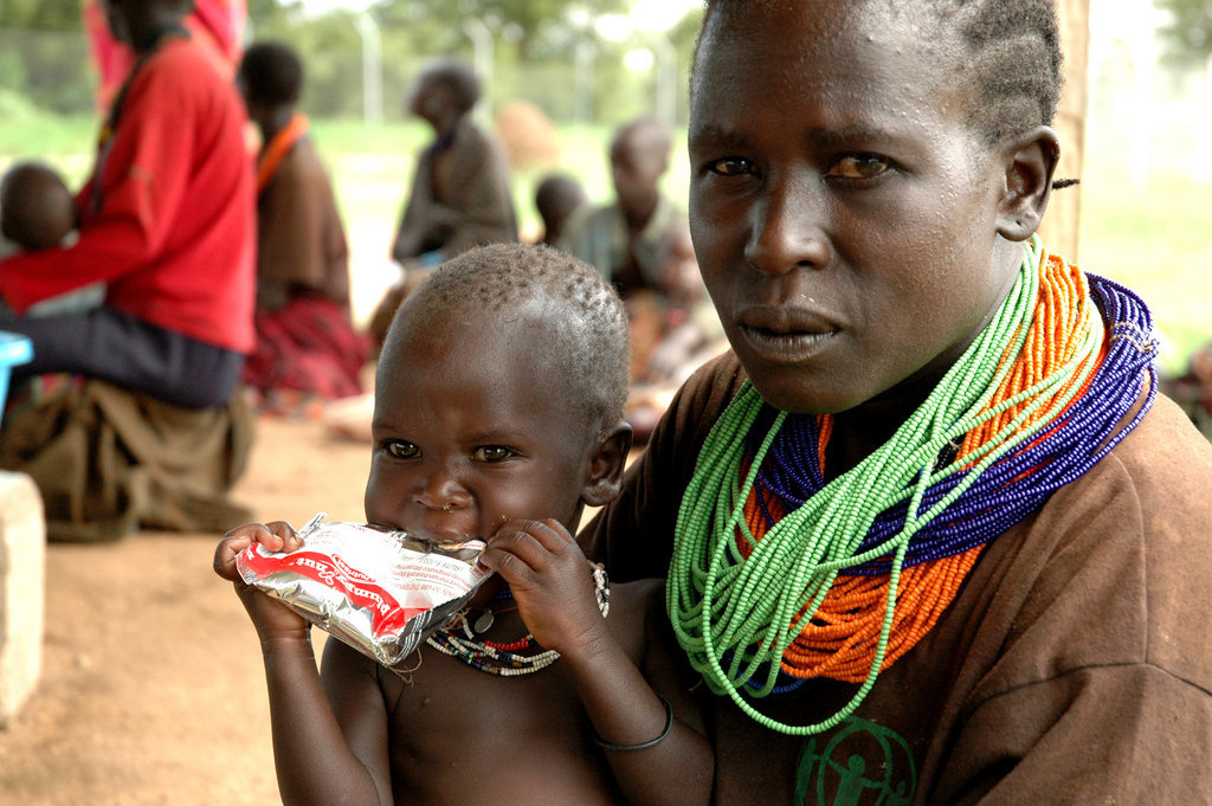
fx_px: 2523
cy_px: 403
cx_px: 606
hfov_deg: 27.0
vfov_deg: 18.2
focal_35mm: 75
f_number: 4.5
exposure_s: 1/320
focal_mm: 50
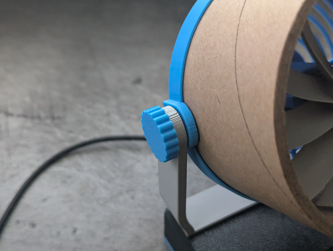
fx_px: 462
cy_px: 126
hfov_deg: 39.6
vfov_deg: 30.3
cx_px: 166
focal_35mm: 48
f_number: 1.85
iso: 1038
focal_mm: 6.81
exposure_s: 1/81.8
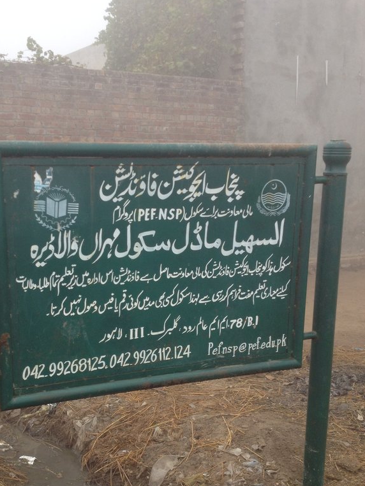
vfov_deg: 40.2
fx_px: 661
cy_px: 299
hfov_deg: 30.6
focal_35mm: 47
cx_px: 122
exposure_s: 1/428
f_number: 2.4
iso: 50
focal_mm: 4.28
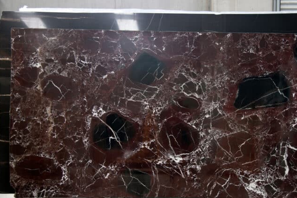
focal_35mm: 46
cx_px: 178
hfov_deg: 42.5
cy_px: 116
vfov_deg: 29.2
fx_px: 380
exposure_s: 1/20
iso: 200
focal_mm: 38
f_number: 4
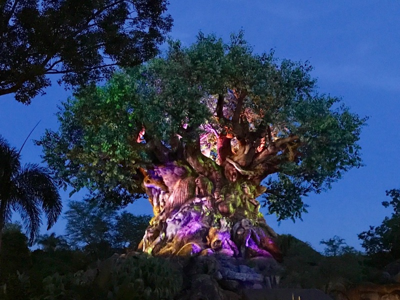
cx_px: 200
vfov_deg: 49.7
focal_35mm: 28
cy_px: 150
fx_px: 324
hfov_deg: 63.4
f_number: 1.8
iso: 160
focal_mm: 3.99
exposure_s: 1/4
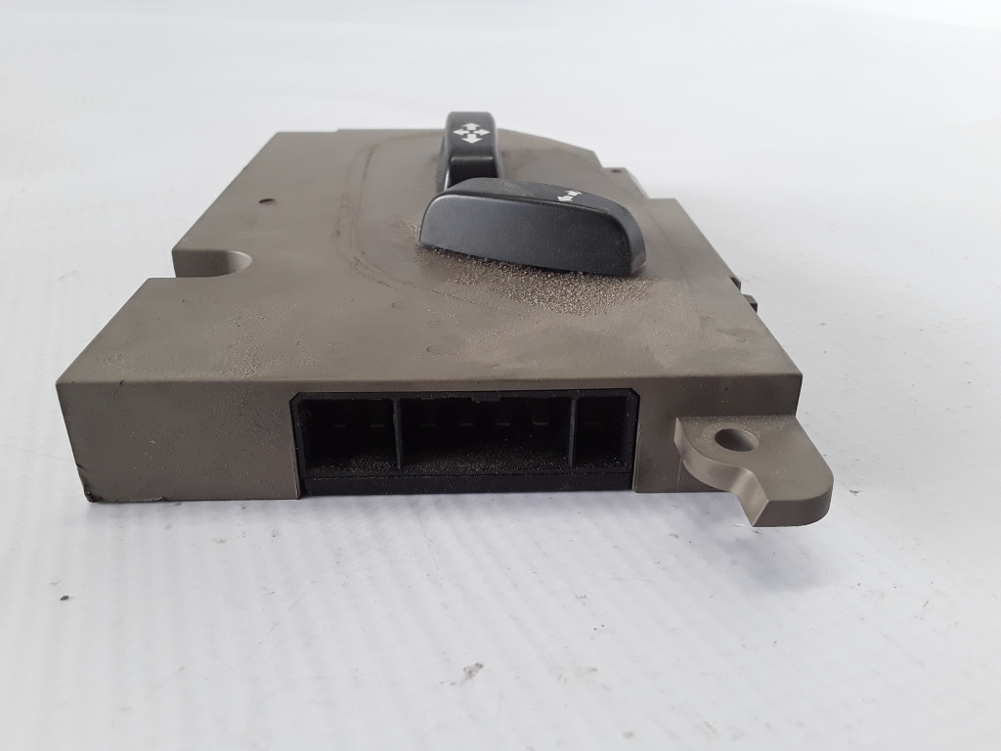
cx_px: 500
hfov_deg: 65.3
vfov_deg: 51.4
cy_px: 376
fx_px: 781
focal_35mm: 27
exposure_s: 1/50
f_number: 1.9
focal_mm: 2.91
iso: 40
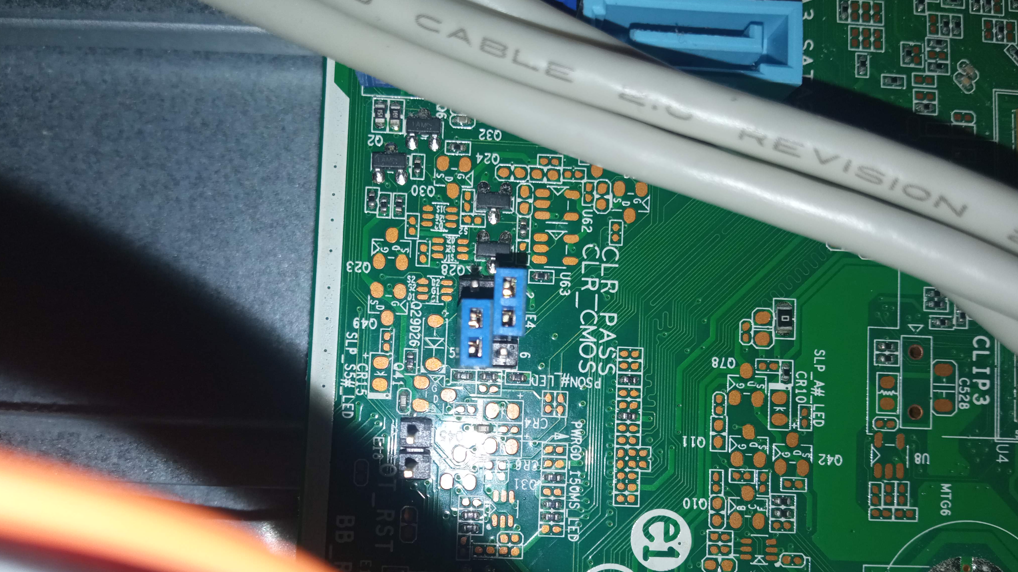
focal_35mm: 30
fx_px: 810
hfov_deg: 64.3
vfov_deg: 38.9
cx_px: 513
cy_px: 323
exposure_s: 1/50
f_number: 2.2
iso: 123
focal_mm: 3.79
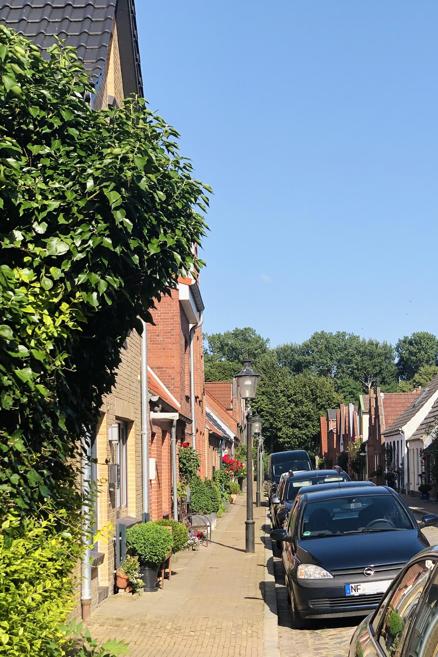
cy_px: 408
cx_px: 293
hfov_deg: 18.6
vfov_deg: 27.6
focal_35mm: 73
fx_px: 1332
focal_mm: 6
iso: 16
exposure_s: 1/774
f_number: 2.4
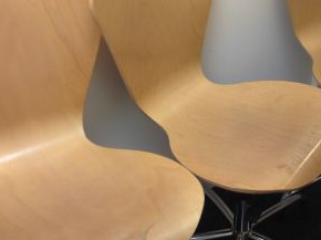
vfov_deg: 22.9
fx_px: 593
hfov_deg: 29.7
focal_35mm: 64
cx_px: 251
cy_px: 109
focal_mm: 4.12
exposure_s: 1/24
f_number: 2.4
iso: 50
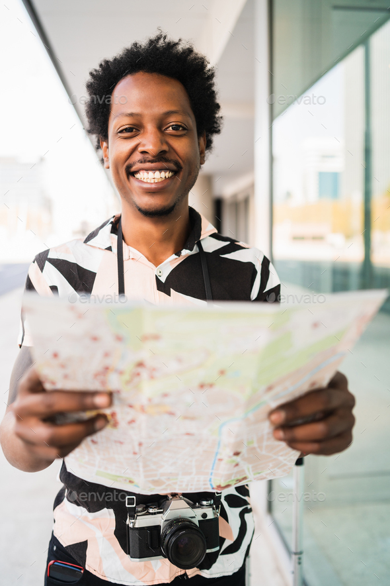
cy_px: 293
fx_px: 569
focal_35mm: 35
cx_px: 195
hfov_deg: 37.9
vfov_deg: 54.4
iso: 500
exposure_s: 1/800
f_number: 2.5
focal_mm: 35
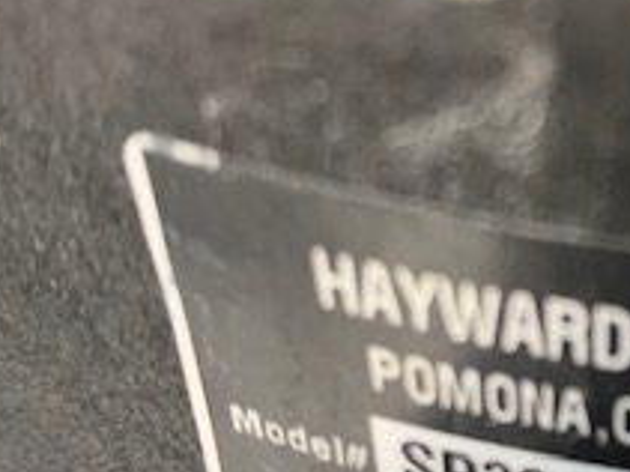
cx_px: 672
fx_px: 1437
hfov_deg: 23.4
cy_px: 338
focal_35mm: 79
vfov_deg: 18.6
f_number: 1.8
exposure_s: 1/60
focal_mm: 4.25
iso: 125
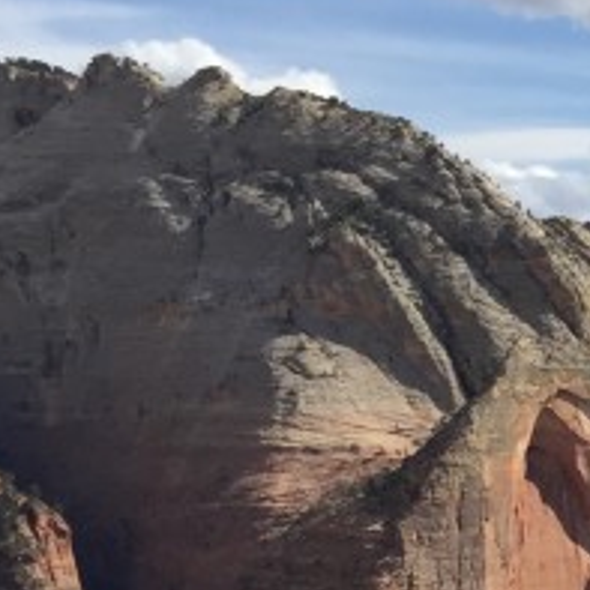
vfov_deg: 12.5
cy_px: 878
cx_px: 1312
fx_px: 2565
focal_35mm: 133
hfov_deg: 11.4
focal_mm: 4.15
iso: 32
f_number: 2.2
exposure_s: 1/1582
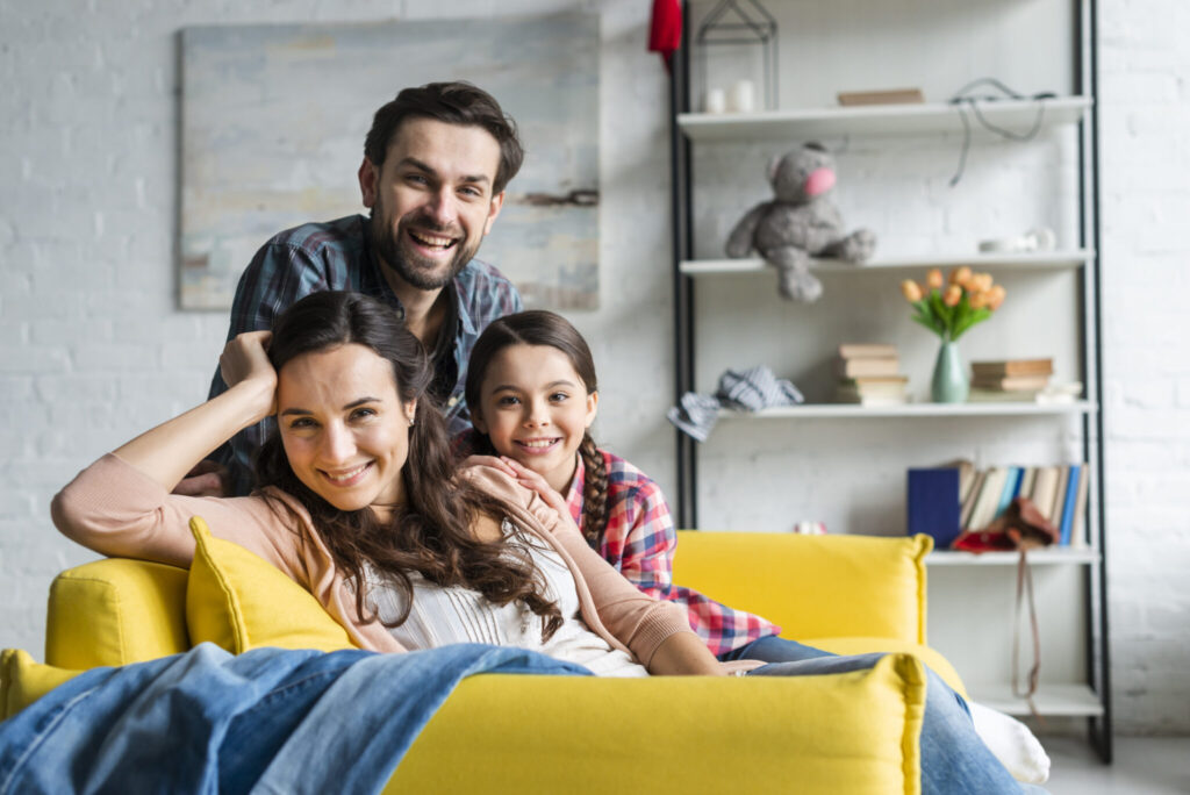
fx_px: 1654
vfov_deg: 27.0
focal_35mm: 50
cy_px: 398
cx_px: 595
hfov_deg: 39.6
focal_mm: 50
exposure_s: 1/100
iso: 500
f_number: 3.2
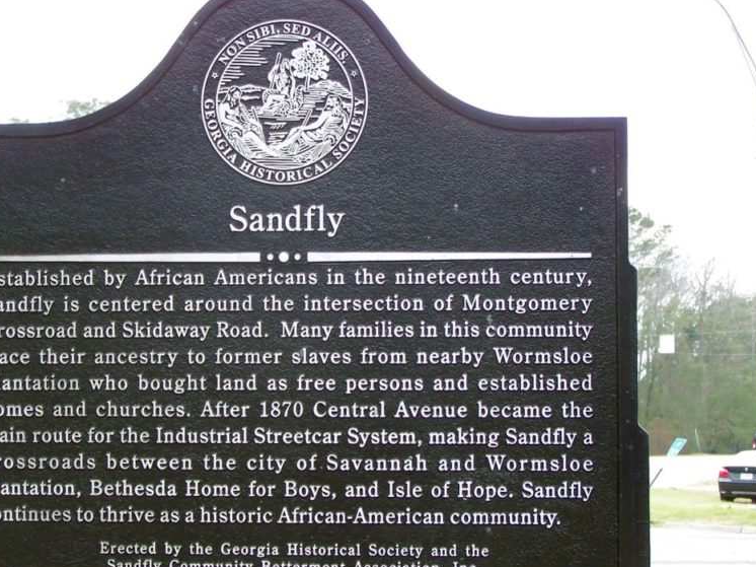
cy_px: 322
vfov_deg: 18.2
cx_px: 314
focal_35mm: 81
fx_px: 1768
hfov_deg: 24.1
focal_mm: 9.8
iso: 64
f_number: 3.1
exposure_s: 1/60
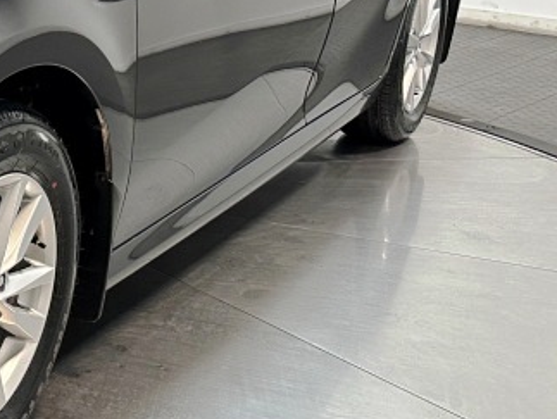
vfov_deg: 19.4
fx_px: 1224
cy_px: 147
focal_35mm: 76
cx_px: -267
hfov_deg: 21.6
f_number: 1.78
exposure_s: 1/60
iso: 320
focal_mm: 6.86
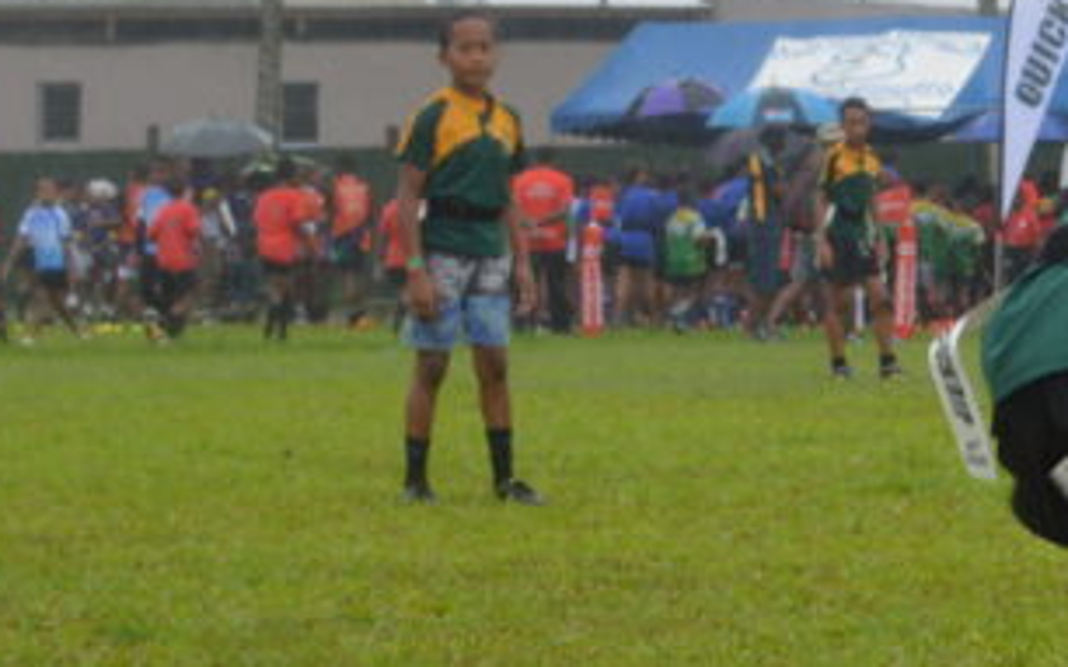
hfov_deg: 11.2
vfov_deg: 7.3
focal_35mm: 179
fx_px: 5199
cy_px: 271
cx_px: 1682
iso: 200
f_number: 5.6
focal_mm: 35
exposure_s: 1/125
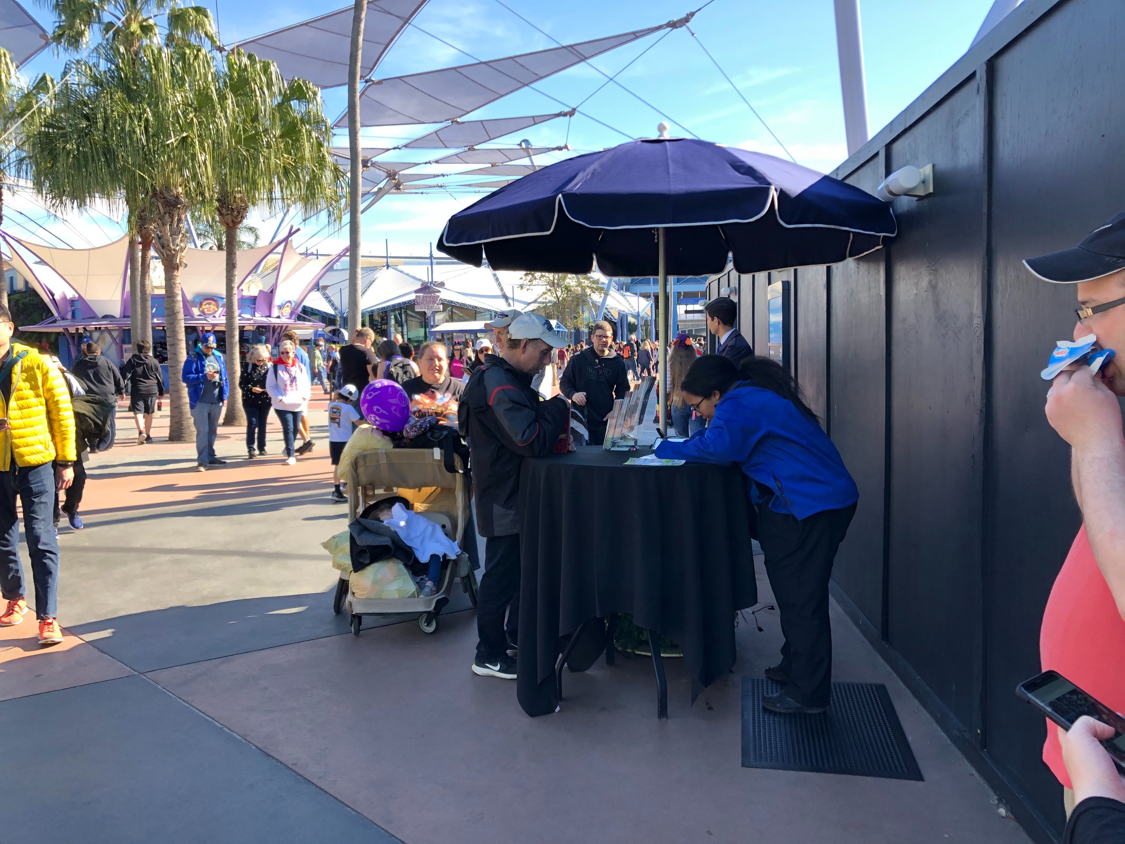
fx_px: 910
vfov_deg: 49.7
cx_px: 562
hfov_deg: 63.4
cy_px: 422
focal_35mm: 28
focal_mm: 3.99
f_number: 1.8
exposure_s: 1/159
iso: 20
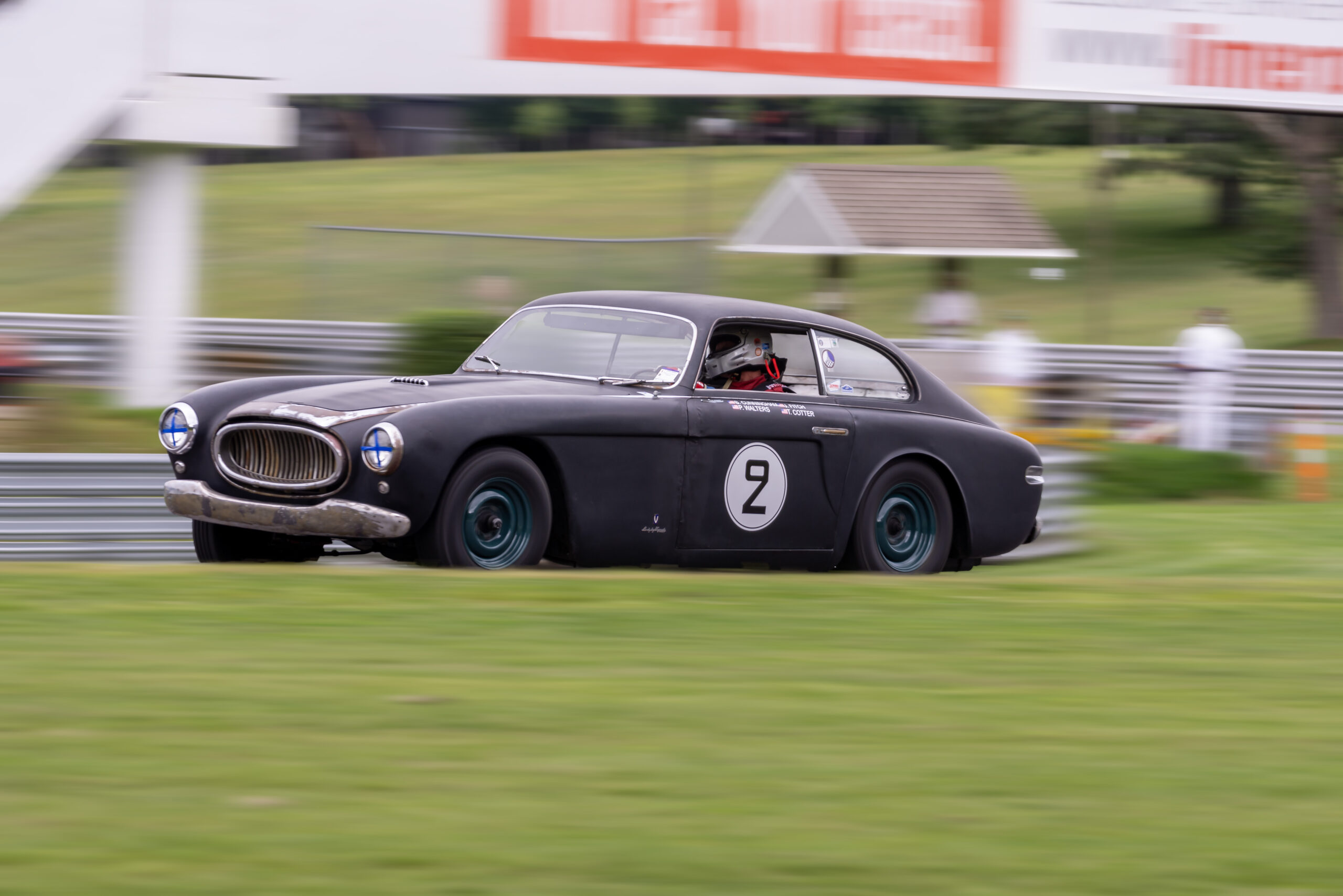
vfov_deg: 5.6
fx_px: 9233
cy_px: 448
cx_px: 672
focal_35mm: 248
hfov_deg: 8.3
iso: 100
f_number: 6.3
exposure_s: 1/125
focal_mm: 165
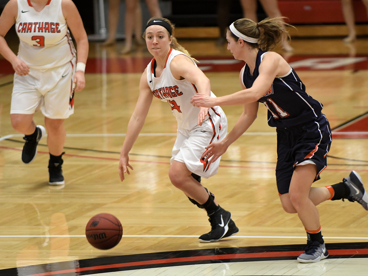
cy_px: 138
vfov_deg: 4.6
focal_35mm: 325
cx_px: 186
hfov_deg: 6.1
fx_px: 3455
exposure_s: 1/800
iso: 5000
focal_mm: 200
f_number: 2.8
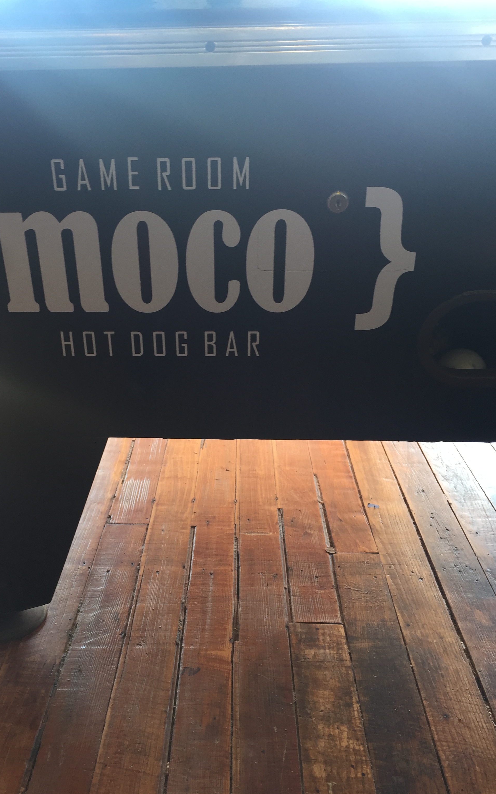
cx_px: 193
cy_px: 400
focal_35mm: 33
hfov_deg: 38.1
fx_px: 714
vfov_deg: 58.1
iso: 32
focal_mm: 4.15
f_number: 2.2
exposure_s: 1/30
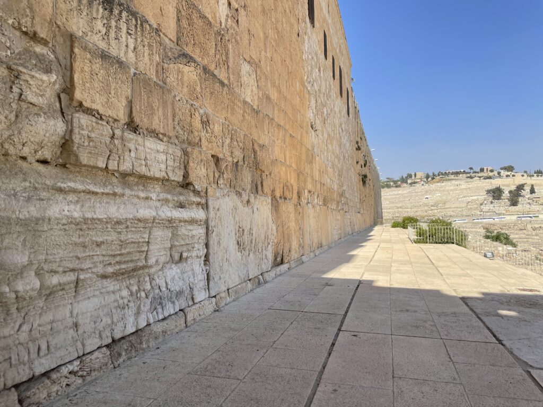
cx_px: 272
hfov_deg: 67.3
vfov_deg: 53.1
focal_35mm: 26
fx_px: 408
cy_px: 204
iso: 32
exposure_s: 1/2398
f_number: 1.6
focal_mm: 4.2
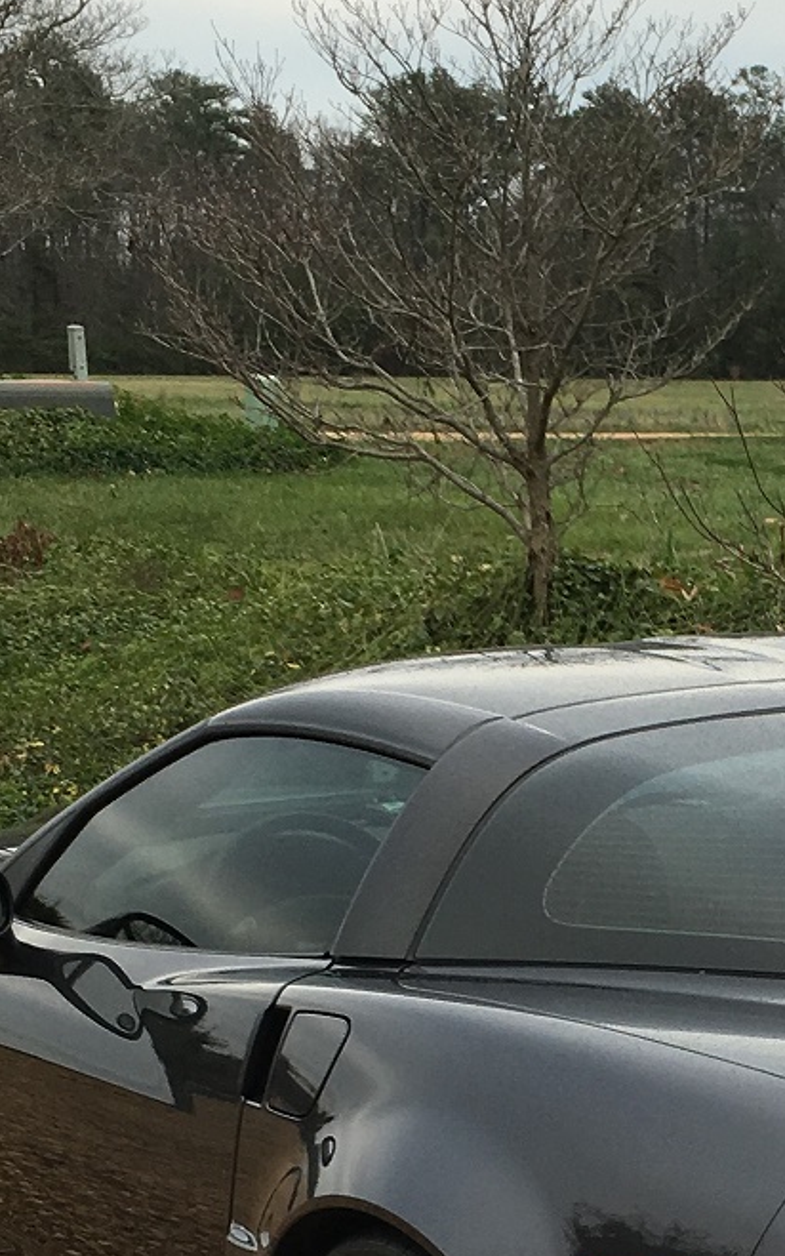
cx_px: 857
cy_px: 1157
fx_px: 3217
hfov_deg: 13.6
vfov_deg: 21.5
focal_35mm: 94
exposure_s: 1/208
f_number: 2.2
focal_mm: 4.15
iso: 25
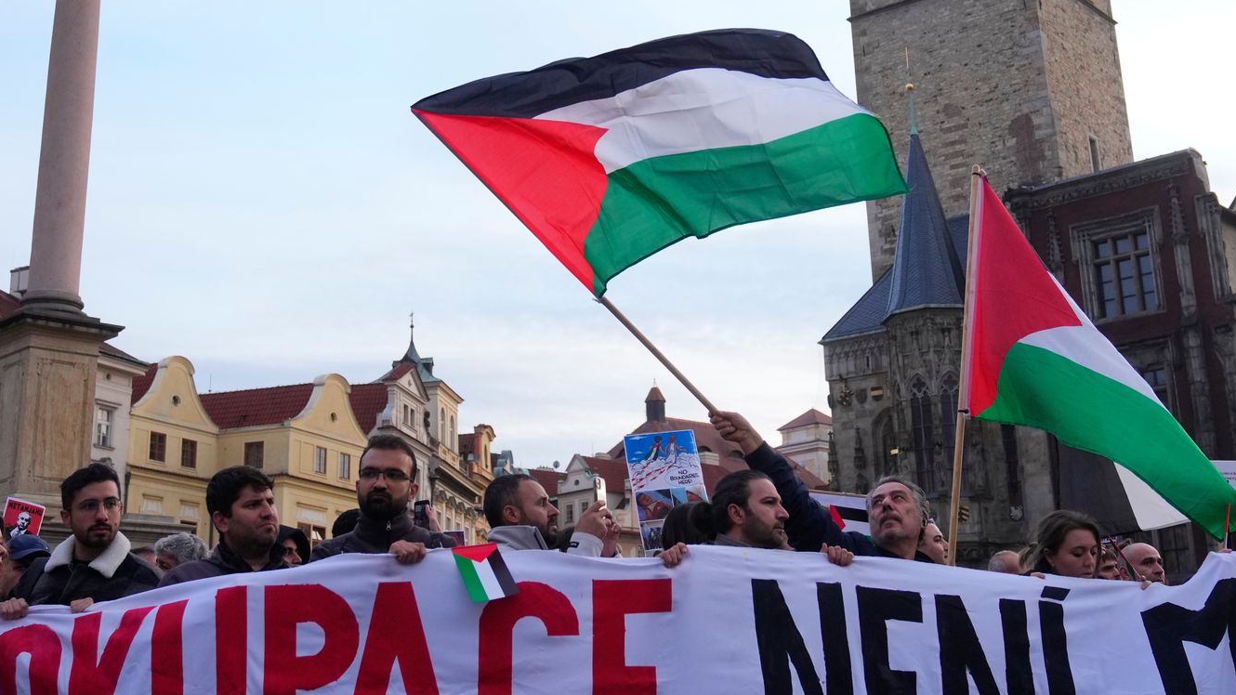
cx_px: 638
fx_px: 1639
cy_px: 157
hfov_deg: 41.3
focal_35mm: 50
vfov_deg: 23.7
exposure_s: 1/800
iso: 1600
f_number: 3.5
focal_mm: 31
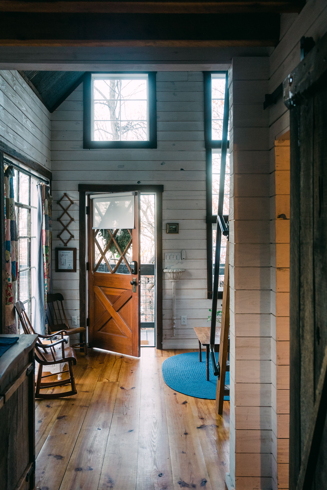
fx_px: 463
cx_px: 164
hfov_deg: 38.9
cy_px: 245
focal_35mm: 34
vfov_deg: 55.8
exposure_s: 1/160
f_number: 4
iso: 1250
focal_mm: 34
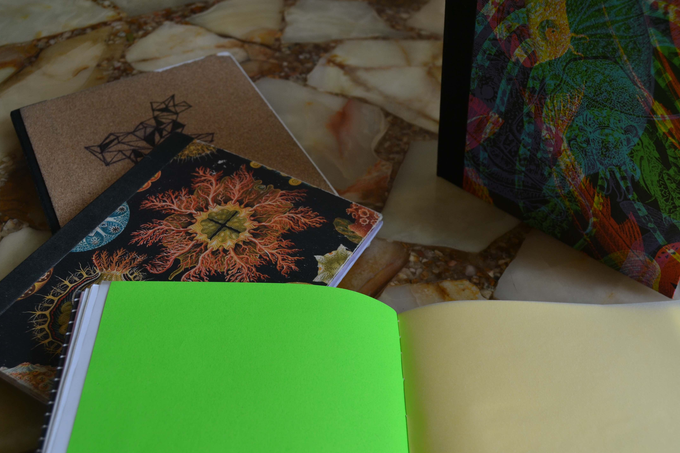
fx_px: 793
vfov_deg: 31.9
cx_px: 355
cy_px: 238
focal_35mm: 42
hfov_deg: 46.4
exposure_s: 1/125
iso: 200
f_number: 5.6
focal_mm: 26
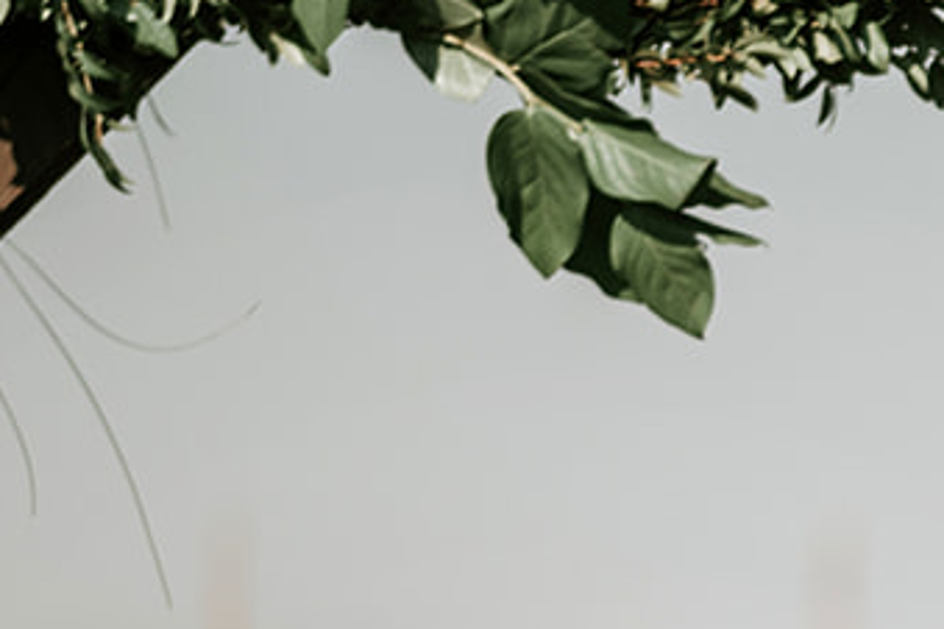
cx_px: 908
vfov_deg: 2.8
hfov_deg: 4.2
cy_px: 1222
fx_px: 13005
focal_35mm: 496
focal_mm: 105
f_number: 2.8
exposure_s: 1/2000
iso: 100
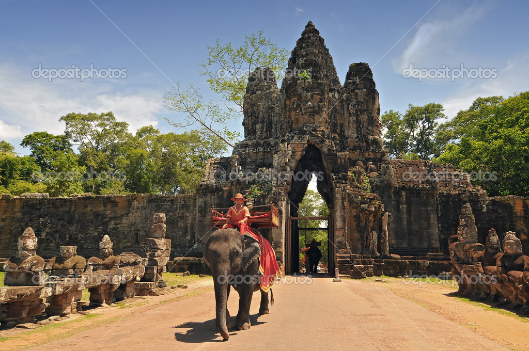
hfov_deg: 73.8
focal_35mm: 24
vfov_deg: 53.0
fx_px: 352
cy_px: 176
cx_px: 264
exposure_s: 1/100
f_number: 7.1
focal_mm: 16
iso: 200
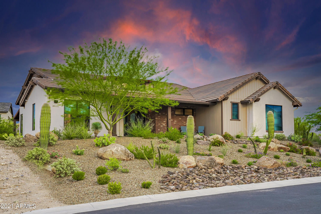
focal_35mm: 40
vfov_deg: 33.4
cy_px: 107
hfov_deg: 48.5
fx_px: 357
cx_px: 160
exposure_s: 1/100
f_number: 20
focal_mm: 40
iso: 100
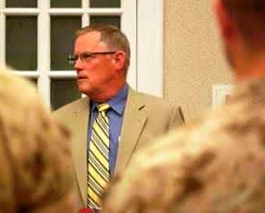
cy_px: 79
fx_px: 2119
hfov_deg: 7.2
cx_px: 96
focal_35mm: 270
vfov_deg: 5.7
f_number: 4.8
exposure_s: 1/50
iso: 1600
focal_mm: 120
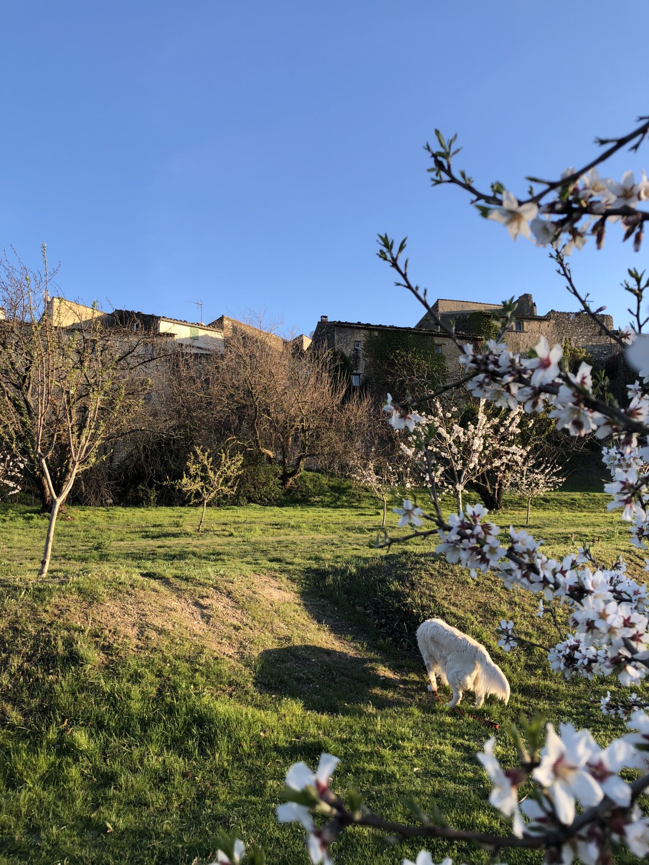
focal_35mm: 28
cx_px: 324
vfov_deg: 63.4
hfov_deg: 49.7
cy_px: 432
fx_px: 700
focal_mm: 3.99
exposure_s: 1/417
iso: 20
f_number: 1.8
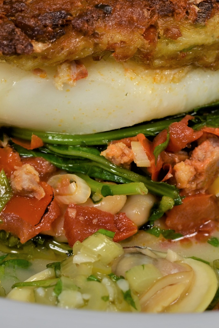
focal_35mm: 122
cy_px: 92
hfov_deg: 11.2
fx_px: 1115
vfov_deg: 16.7
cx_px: 125
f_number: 5.6
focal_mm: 35
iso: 100
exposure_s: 1/80
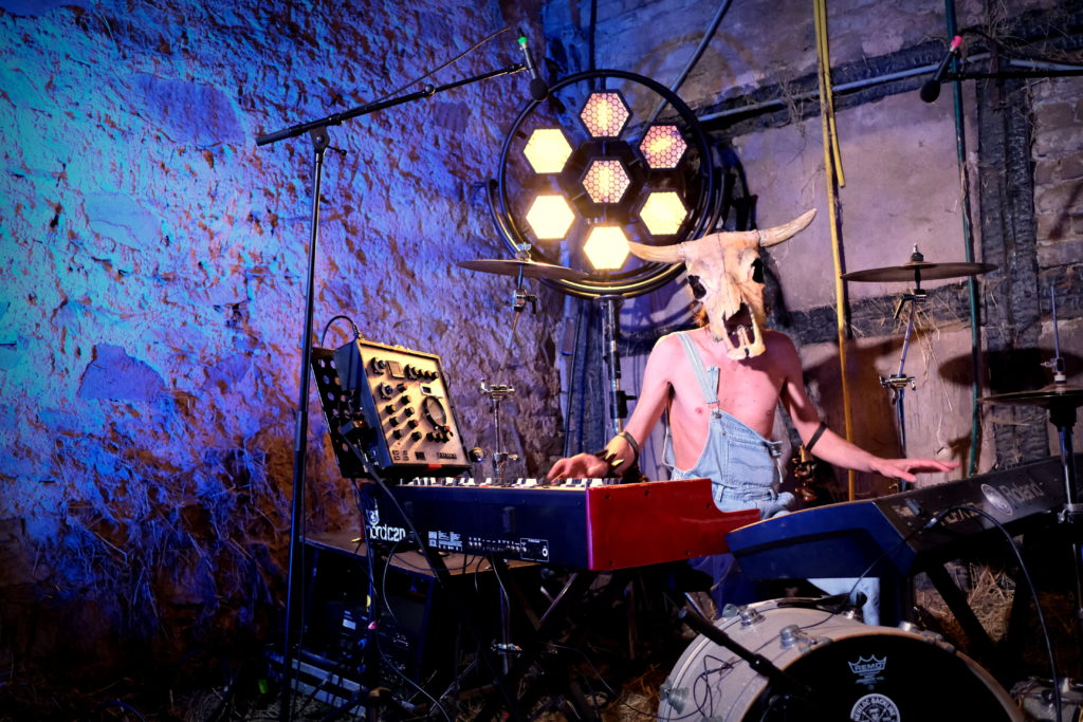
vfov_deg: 37.9
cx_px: 542
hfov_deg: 54.4
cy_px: 361
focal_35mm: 35
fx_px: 1053
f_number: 2.5
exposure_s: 1/180
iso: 4000
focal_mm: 23
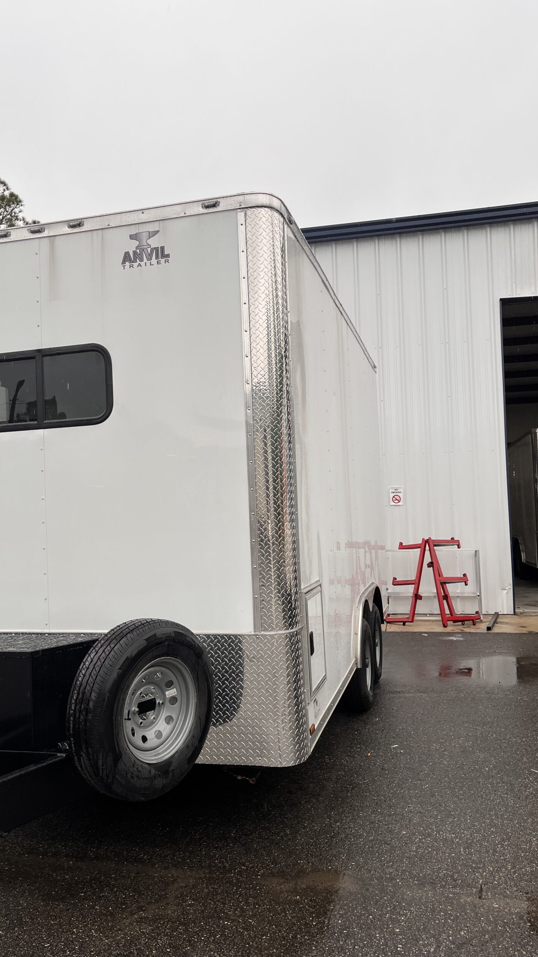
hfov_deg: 40.2
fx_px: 735
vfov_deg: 66.1
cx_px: 274
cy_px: 480
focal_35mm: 29
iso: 50
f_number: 1.6
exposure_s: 1/631
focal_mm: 5.1
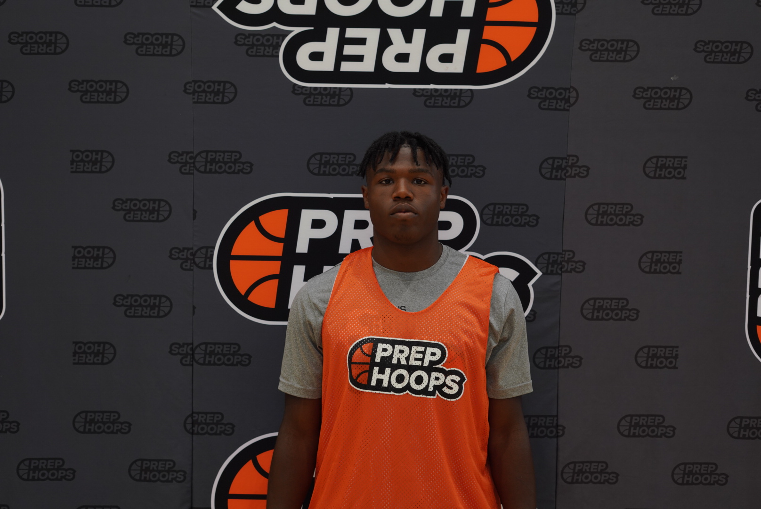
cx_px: 380
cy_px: 254
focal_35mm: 50
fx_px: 1058
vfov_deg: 27.0
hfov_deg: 39.6
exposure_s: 1/125
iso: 500
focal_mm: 50
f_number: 4
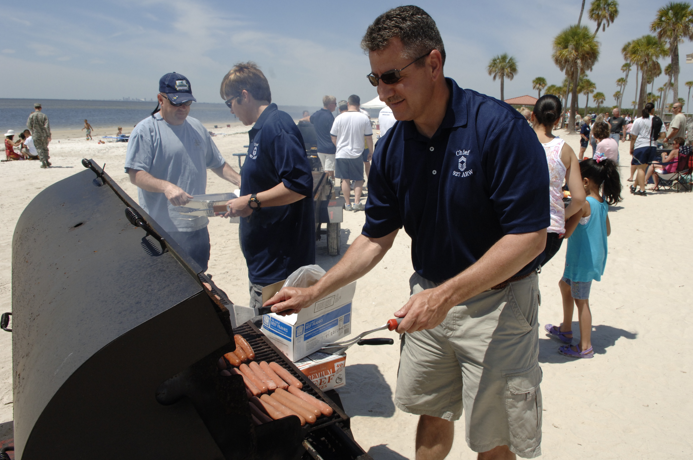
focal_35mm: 27
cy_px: 223
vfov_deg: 48.6
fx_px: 510
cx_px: 358
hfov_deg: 68.4
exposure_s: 1/640
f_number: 13
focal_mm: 17
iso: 400
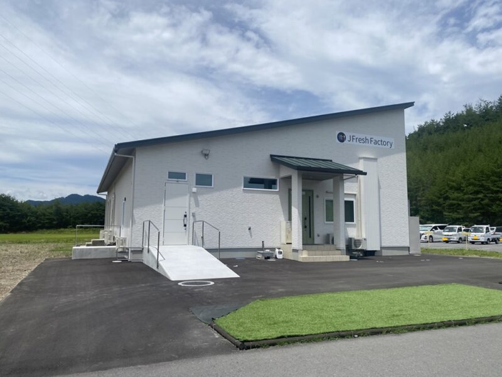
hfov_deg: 67.3
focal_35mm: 26
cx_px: 251
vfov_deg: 53.1
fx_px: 377
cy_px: 188
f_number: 1.8
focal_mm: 4.25
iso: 32
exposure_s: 1/5495
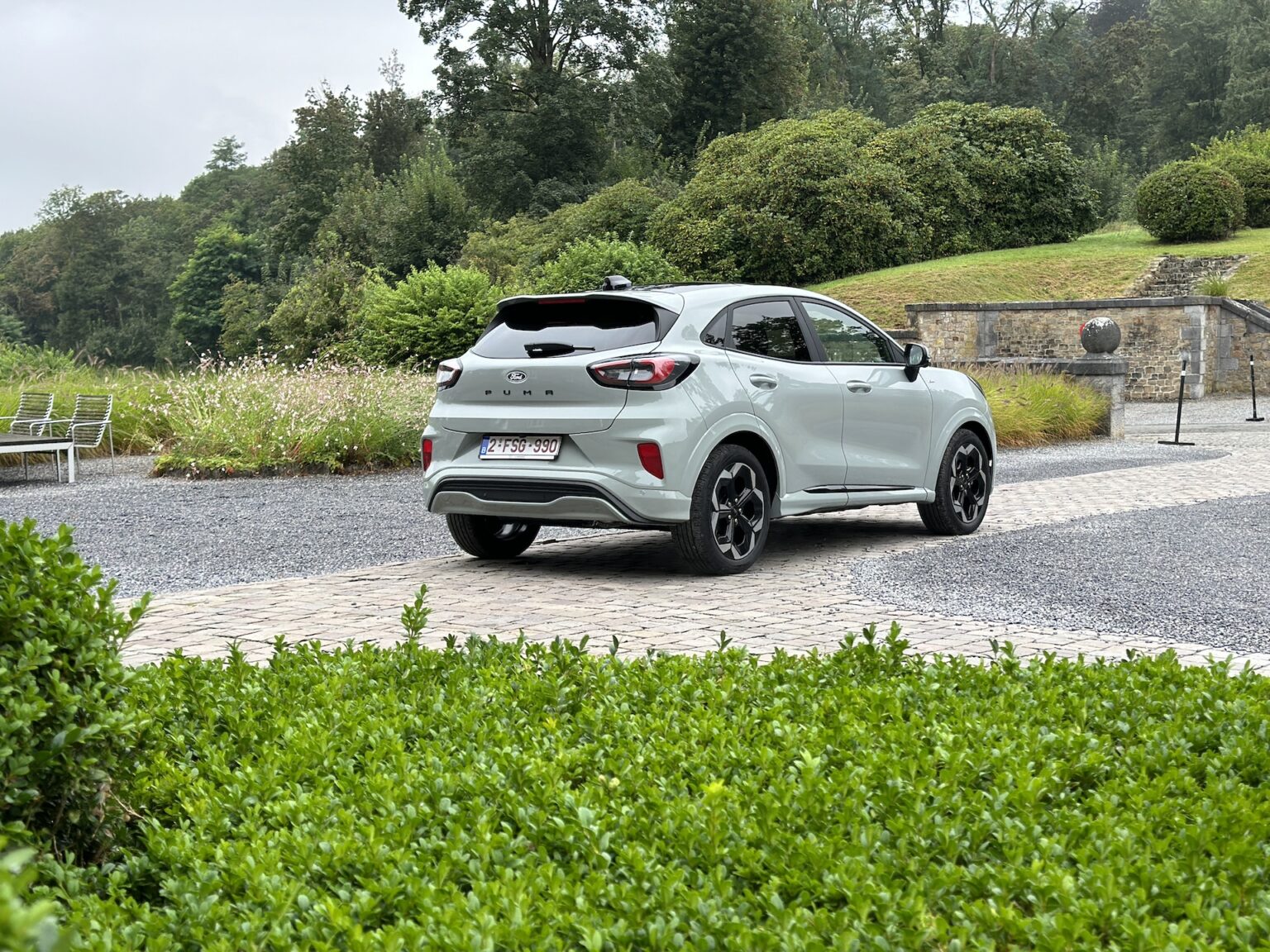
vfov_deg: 30.3
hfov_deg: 39.7
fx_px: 1761
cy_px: 476
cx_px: 635
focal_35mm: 48
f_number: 1.78
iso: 80
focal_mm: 6.86
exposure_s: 1/546
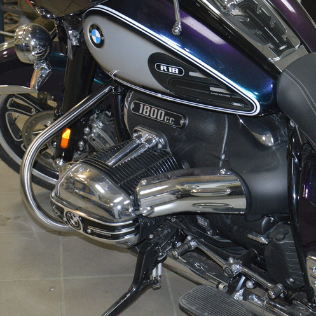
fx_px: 1033
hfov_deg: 17.4
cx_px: 118
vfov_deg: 17.4
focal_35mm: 100
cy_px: 158
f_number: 5
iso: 1600
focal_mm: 52
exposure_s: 1/60
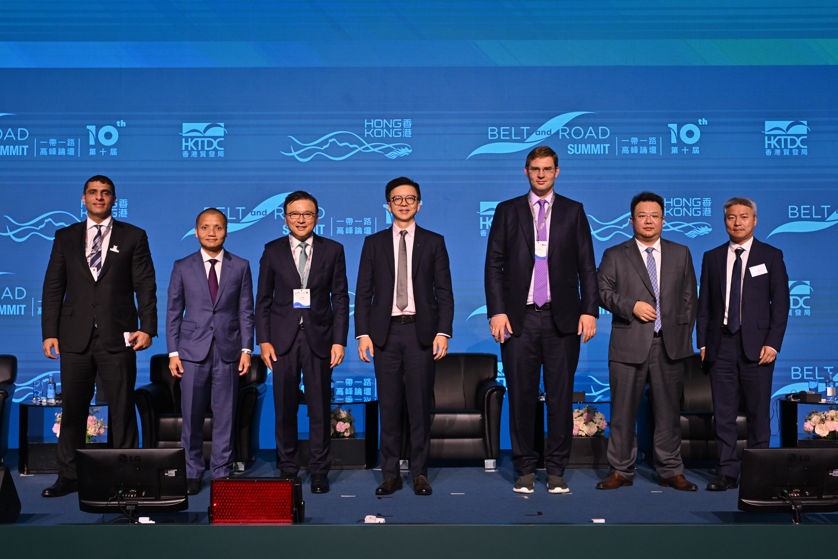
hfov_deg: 43.6
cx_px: 419
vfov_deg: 29.9
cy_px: 280
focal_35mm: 45
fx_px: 1047
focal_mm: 45
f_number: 6.3
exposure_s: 1/200
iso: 1000
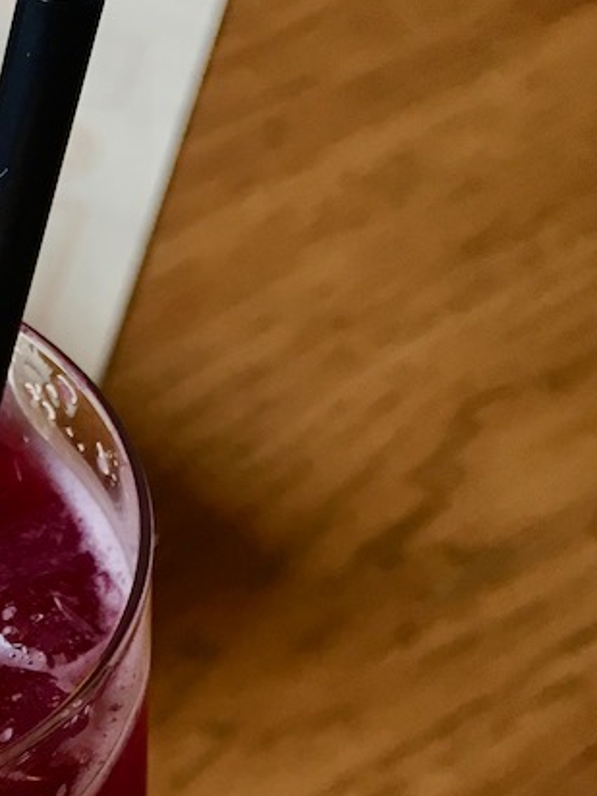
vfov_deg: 21.0
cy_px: 810
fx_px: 2070
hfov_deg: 15.3
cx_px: -270
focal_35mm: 90
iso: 25
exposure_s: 1/30
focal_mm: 4.15
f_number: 2.2
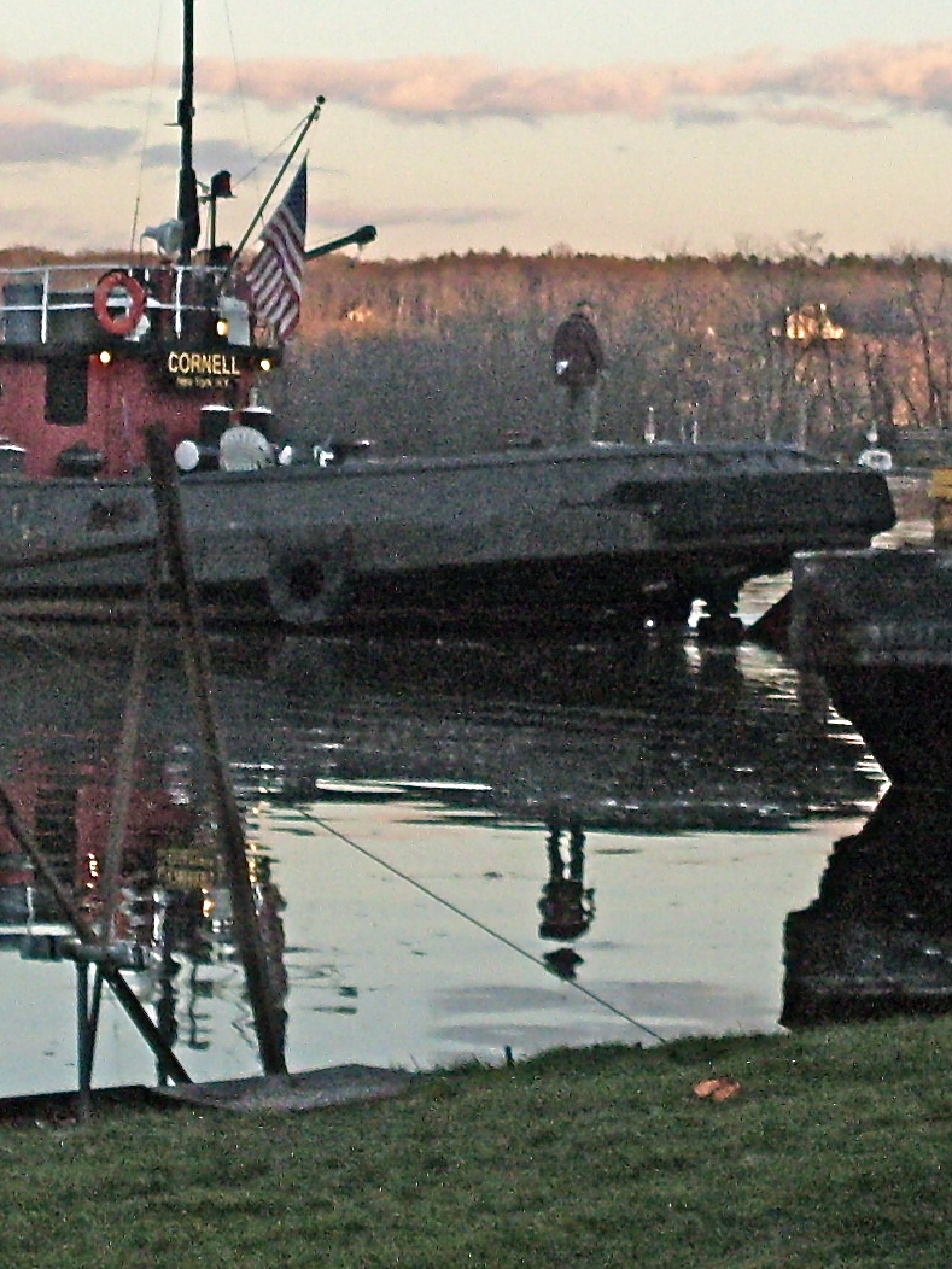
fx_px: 5574
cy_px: 151
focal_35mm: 152
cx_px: 689
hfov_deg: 9.7
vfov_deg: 12.9
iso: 80
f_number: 3.1
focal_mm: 8.1
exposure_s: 1/350
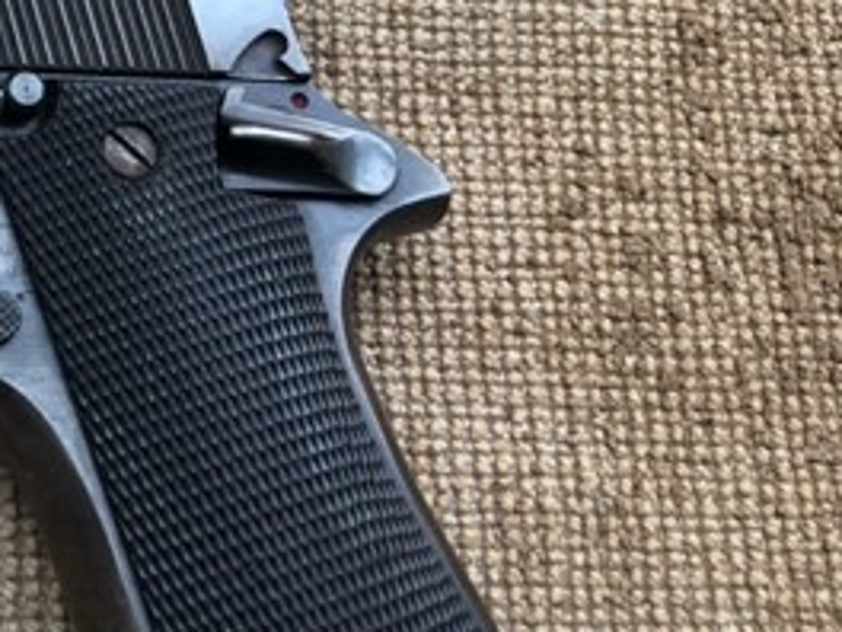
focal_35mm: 68
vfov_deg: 21.5
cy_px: 217
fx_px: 1654
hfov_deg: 25.7
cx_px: -156
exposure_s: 1/120
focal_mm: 3.99
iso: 25
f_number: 1.8
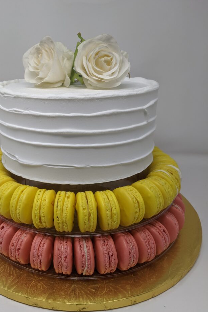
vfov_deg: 60.3
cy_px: 164
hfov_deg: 42.0
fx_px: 269
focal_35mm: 31
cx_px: 79
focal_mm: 4.44
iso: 70
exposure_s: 1/185
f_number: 1.8
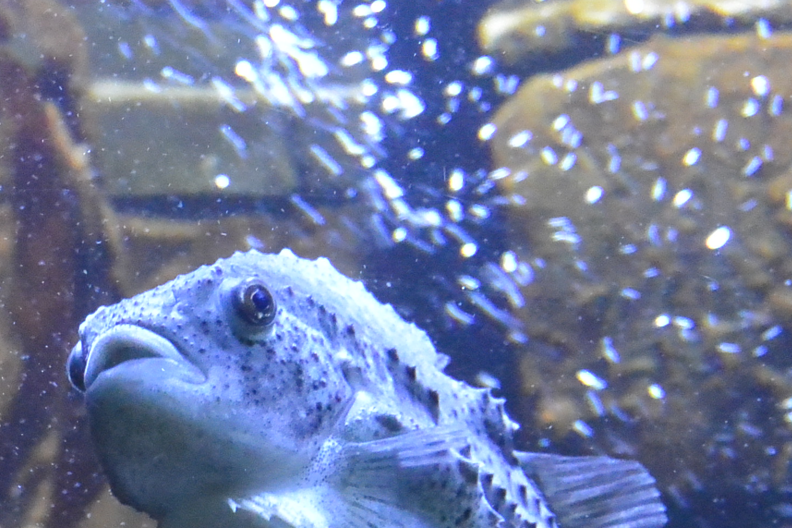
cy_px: 611
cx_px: 320
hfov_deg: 18.4
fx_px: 2442
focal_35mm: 111
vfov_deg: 12.1
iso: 2500
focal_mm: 13
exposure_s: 1/60
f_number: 3.8
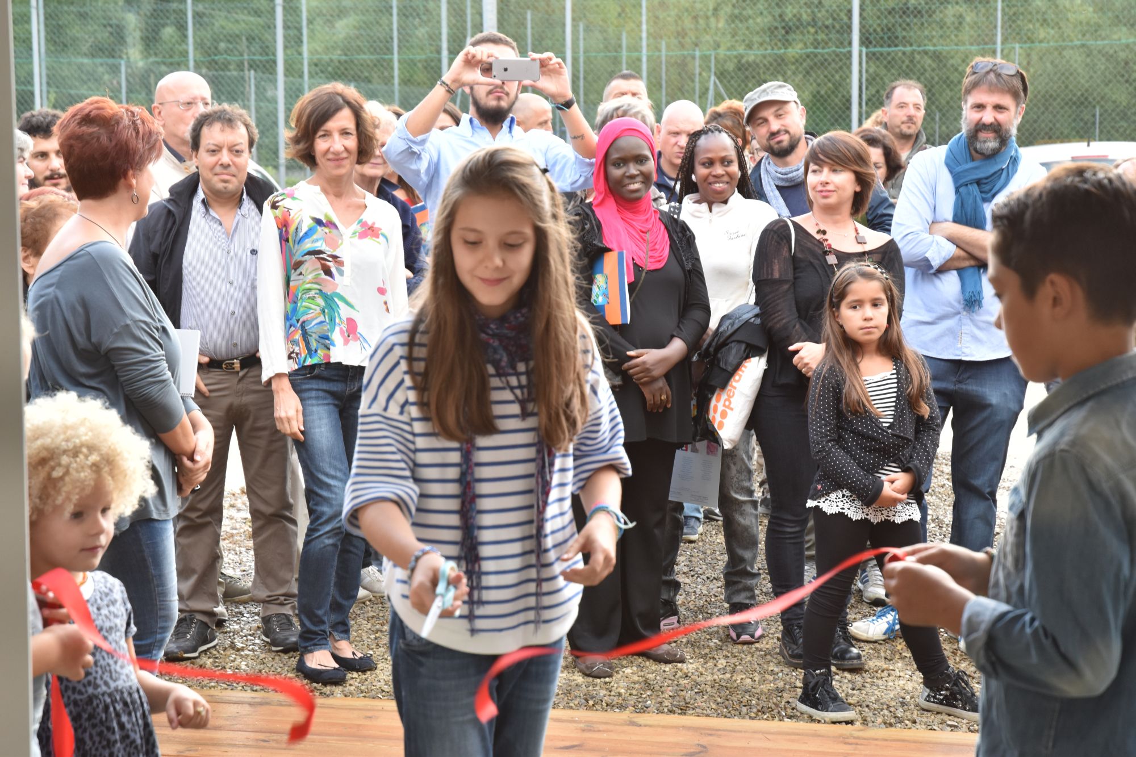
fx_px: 2366
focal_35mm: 75
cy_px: 378
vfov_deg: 18.2
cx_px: 568
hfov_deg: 27.0
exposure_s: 1/100
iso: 400
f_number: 5
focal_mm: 50
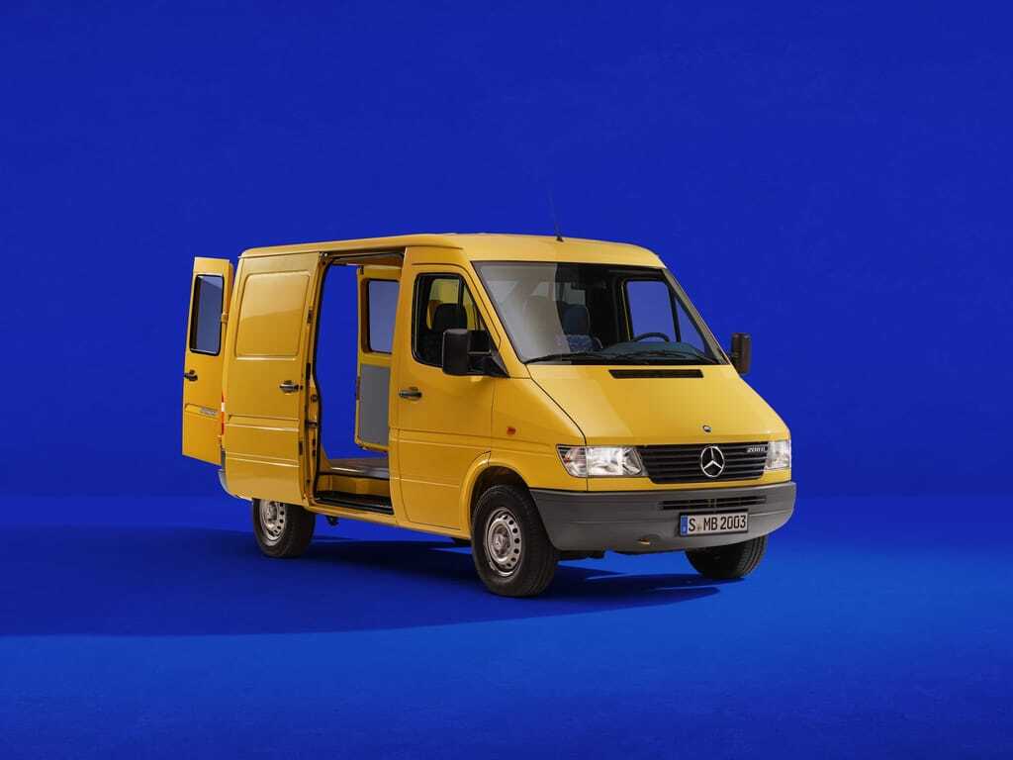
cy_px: 380
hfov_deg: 43.9
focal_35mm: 43
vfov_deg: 33.6
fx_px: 1258
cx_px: 506
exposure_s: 1/4
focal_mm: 54.1
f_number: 9
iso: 160
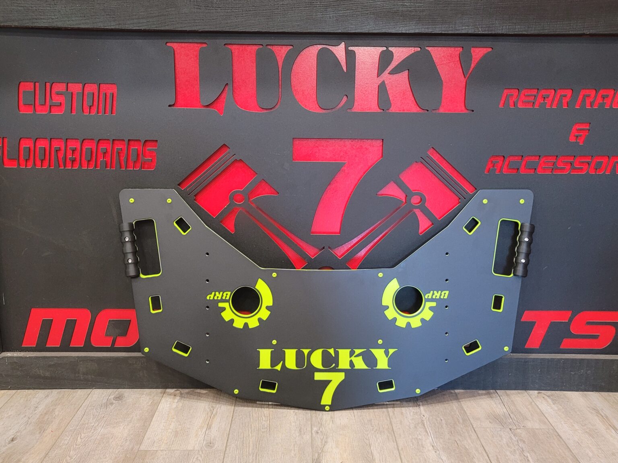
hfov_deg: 69.4
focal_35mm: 25
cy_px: 232
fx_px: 446
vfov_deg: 54.9
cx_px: 309
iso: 500
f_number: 1.8
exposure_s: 1/24
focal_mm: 7
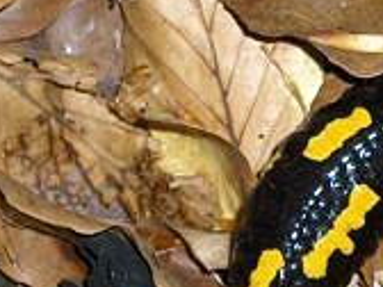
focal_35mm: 184
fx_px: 2036
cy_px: 274
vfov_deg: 8.0
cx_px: 335
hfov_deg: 10.7
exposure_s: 1/90
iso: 100
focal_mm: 10.19
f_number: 3.5
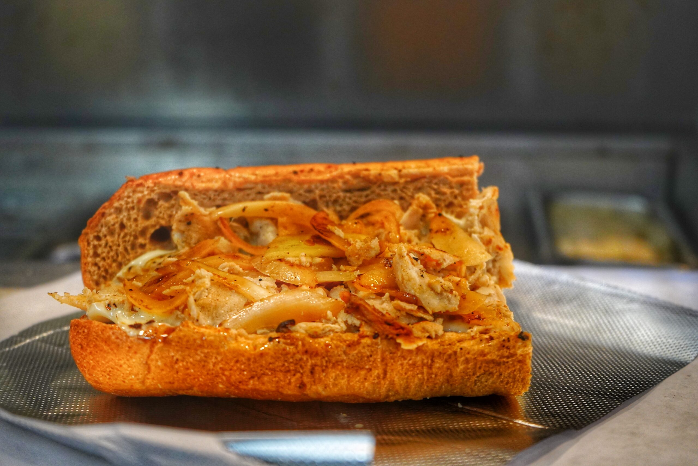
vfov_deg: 23.8
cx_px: 349
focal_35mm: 57
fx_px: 1105
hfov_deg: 35.1
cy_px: 233
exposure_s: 1/60
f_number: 5
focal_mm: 57
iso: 4000
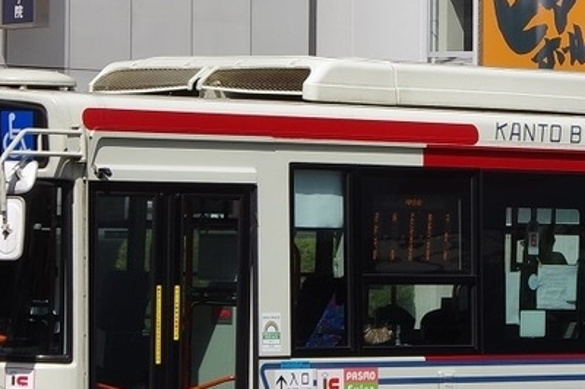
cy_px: 271
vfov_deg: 5.7
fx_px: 3872
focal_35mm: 238
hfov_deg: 8.6
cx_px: 445
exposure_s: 1/320
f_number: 11
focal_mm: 53
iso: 200
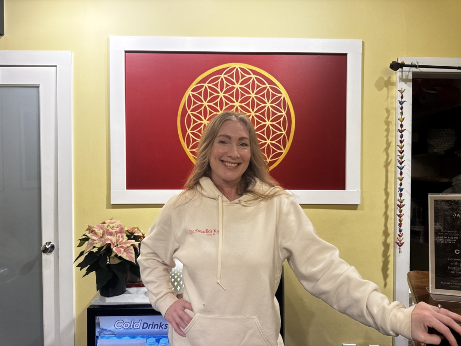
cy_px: 173
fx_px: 320
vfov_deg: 56.8
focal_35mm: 24
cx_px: 230
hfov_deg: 71.6
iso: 125
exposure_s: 1/60
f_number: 1.78
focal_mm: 6.76
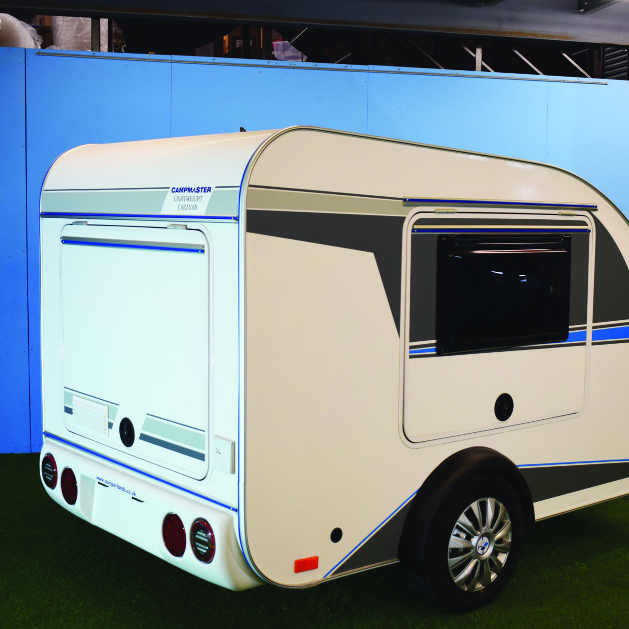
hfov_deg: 34.2
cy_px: 322
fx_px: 1021
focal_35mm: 50
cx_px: 362
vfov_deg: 34.2
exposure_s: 1/60
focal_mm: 25
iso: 500
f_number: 4
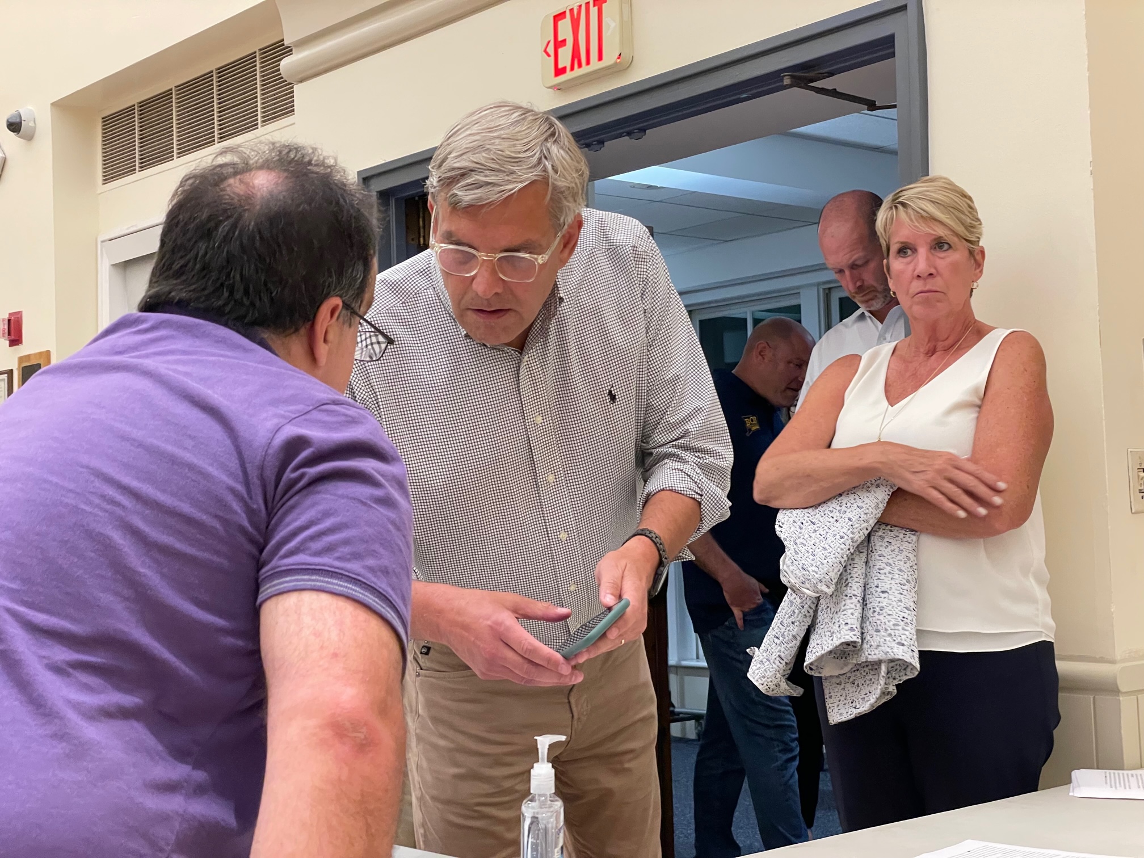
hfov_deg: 36.8
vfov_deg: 28.0
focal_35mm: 52
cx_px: 572
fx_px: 1719
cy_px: 429
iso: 250
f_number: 2
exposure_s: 1/60
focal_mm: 6
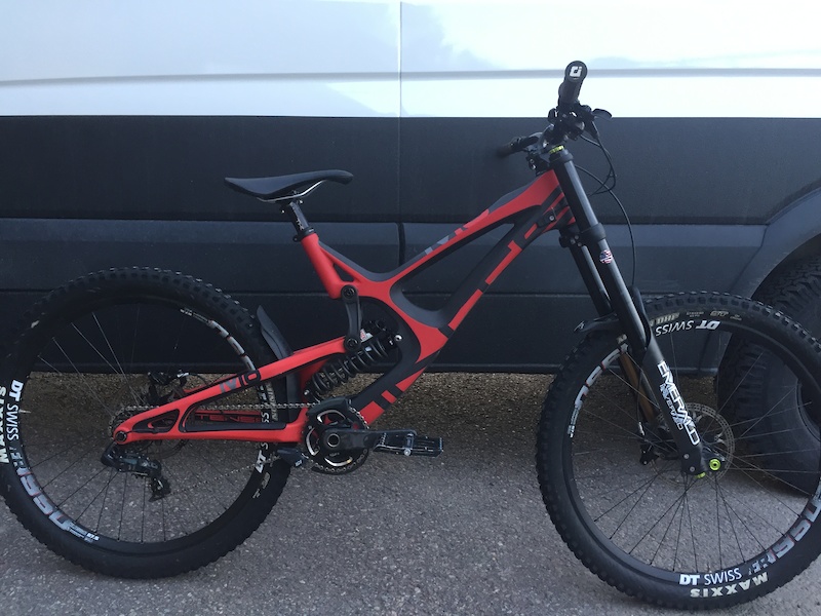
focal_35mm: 29
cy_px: 308
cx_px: 410
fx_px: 688
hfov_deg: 61.7
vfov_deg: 48.2
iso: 64
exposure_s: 1/30
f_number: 2.2
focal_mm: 4.15
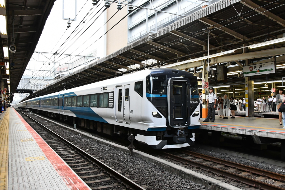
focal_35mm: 30
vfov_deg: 43.6
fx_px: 237
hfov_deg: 61.9
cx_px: 142
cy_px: 95
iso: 3200
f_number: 6.3
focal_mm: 20
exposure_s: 1/640
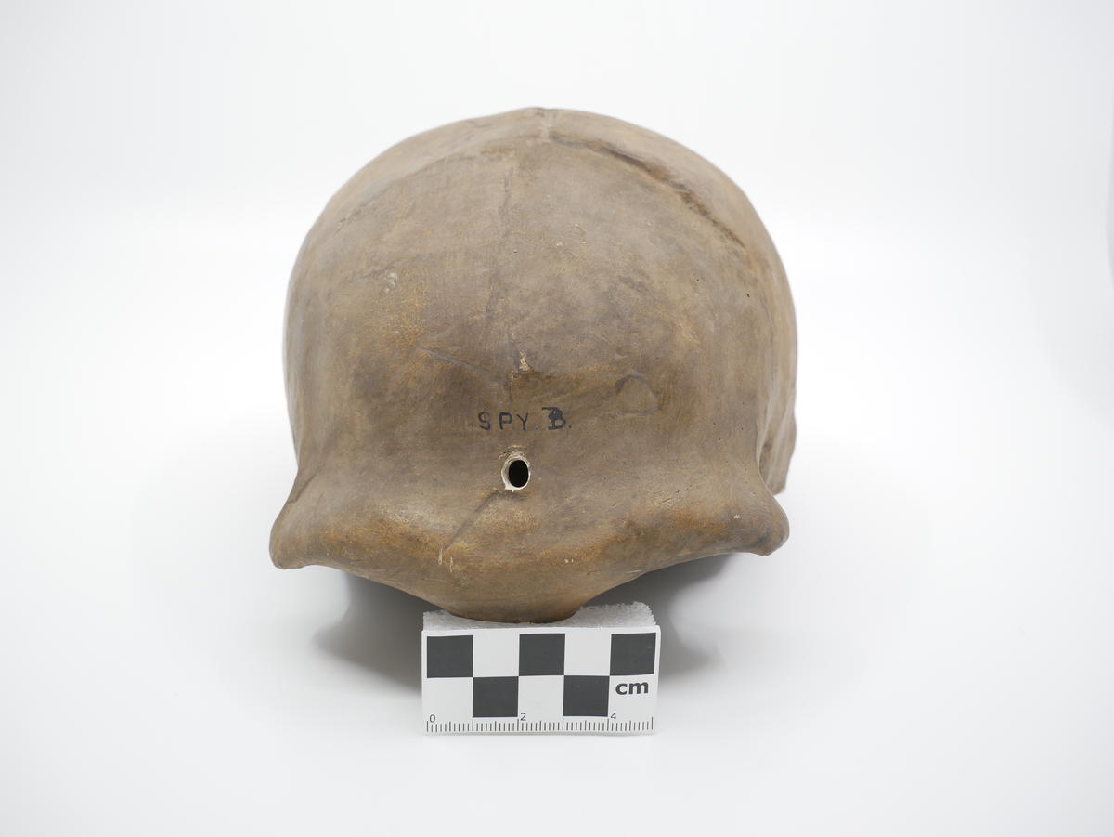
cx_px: 557
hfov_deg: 51.3
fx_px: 1159
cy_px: 418
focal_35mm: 36
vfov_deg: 39.7
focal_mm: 18
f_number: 7.1
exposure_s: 1/40
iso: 200
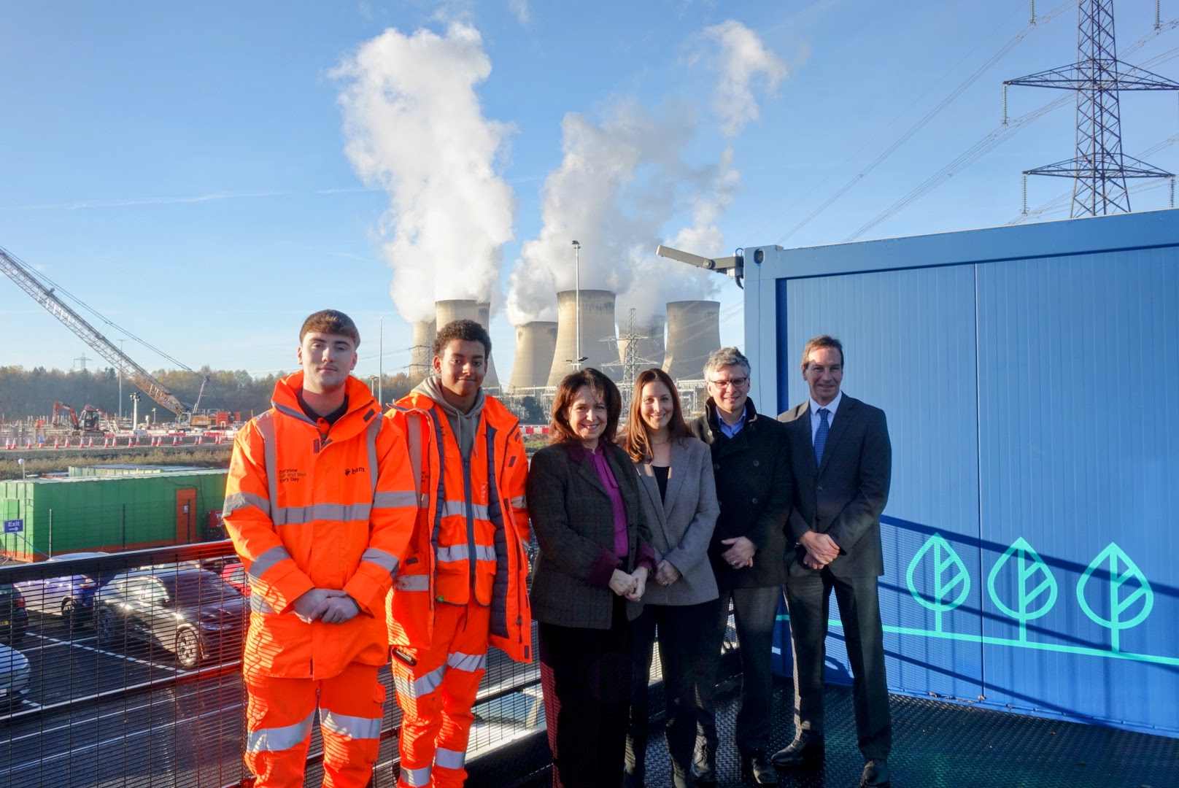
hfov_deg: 61.9
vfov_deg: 43.7
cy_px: 394
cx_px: 590
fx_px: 983
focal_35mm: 30
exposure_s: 1/160
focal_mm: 11.13
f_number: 7.1
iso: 125
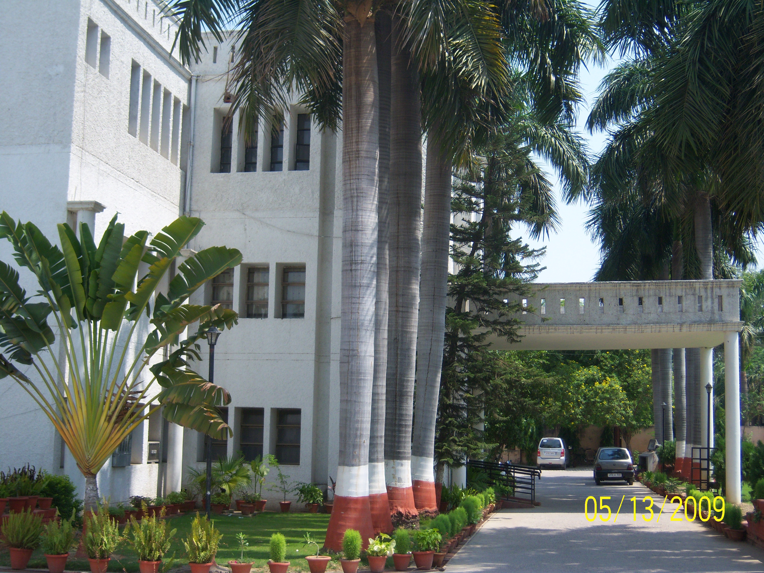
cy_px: 286
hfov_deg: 38.9
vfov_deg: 29.7
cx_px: 382
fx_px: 1081
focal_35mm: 49
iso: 80
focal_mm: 10.3
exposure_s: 1/800
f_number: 3.4
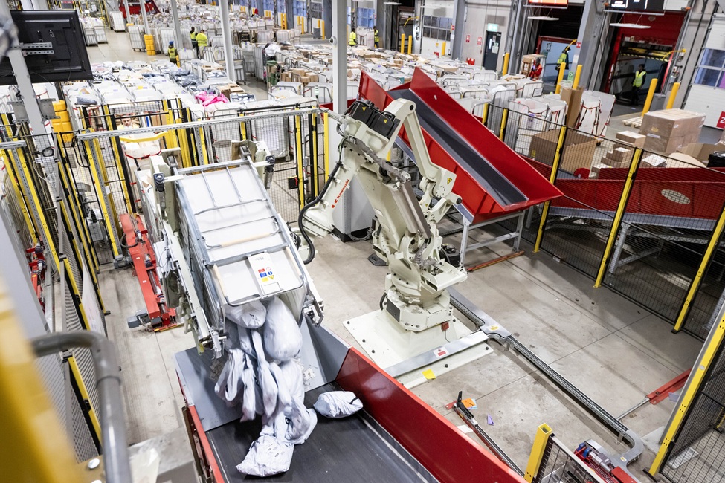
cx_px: 362
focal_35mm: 24
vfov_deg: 53.1
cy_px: 242
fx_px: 483
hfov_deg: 73.7
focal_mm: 24
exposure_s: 1/125
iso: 2500
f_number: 5
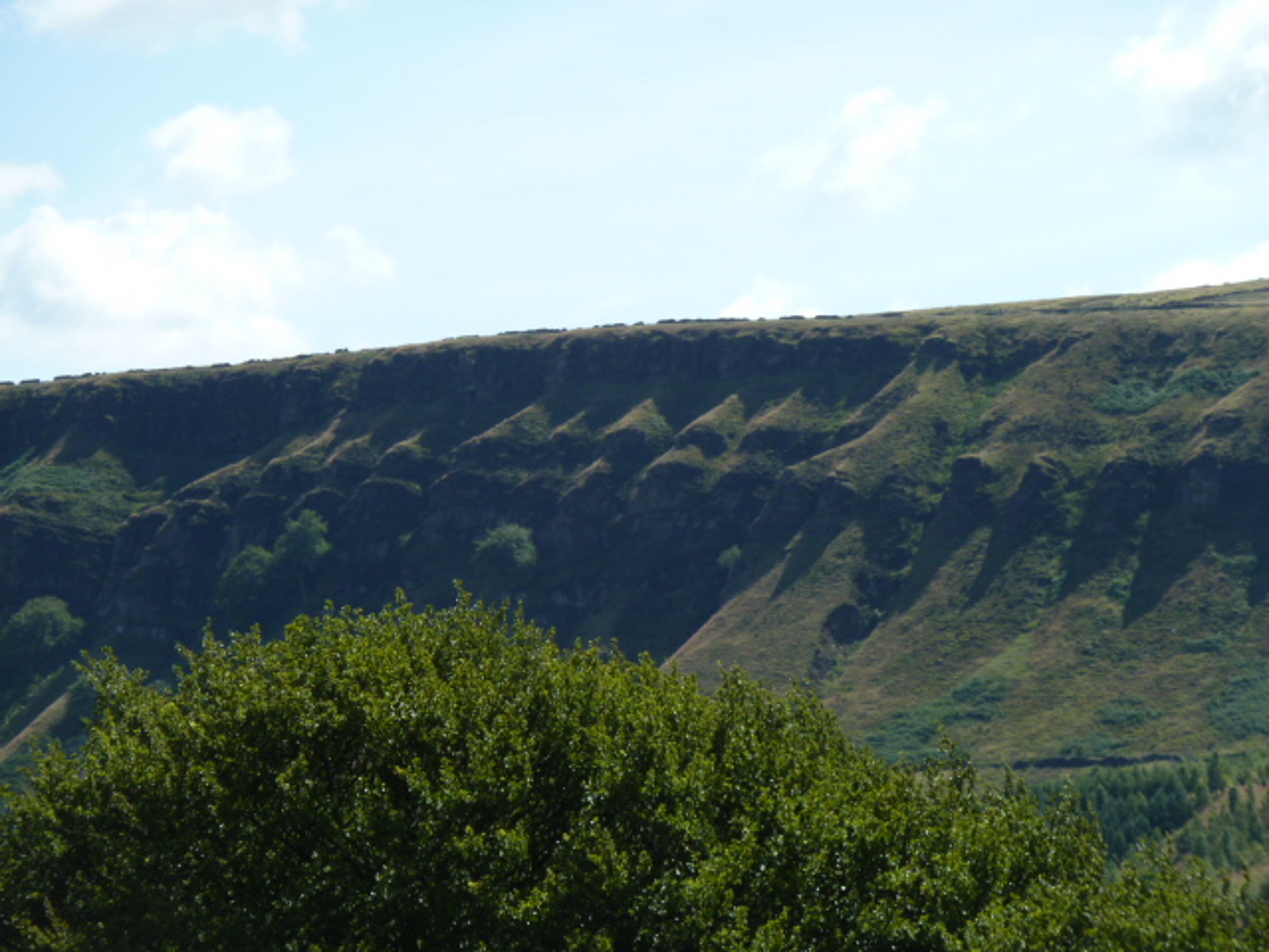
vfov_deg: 7.6
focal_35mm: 196
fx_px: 7185
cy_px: 476
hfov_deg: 10.1
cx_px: 634
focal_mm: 32.1
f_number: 4.5
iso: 80
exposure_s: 1/400
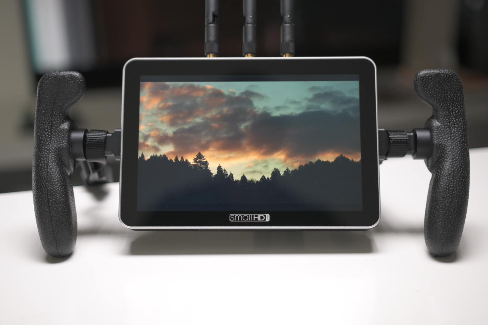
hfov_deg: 38.2
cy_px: 162
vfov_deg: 26.0
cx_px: 244
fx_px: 705
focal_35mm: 52
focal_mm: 35
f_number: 2
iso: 800
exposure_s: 1/400
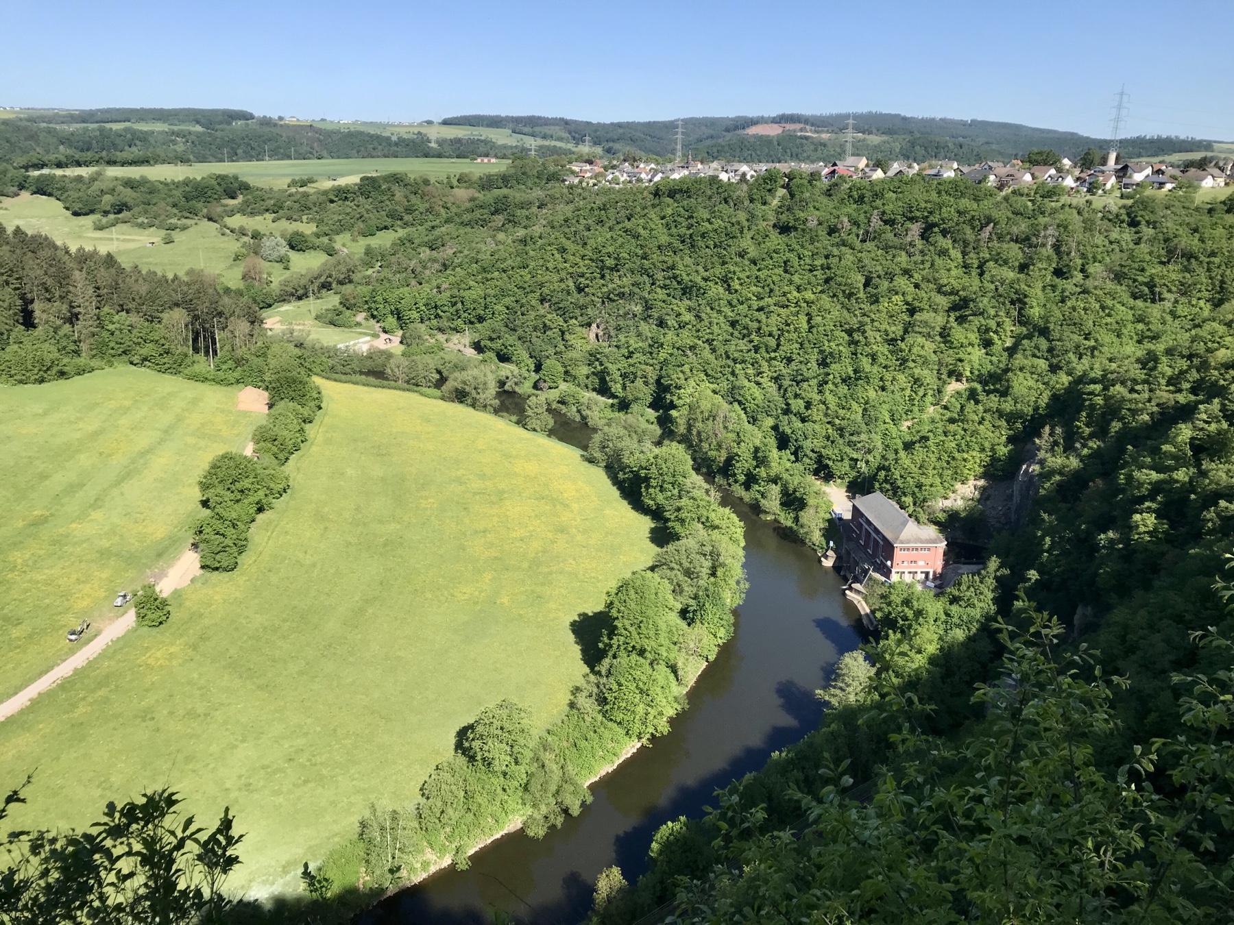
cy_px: 462
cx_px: 617
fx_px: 998
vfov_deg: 49.7
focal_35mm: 28
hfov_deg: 63.4
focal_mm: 3.99
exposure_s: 1/1497
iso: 20
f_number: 1.8
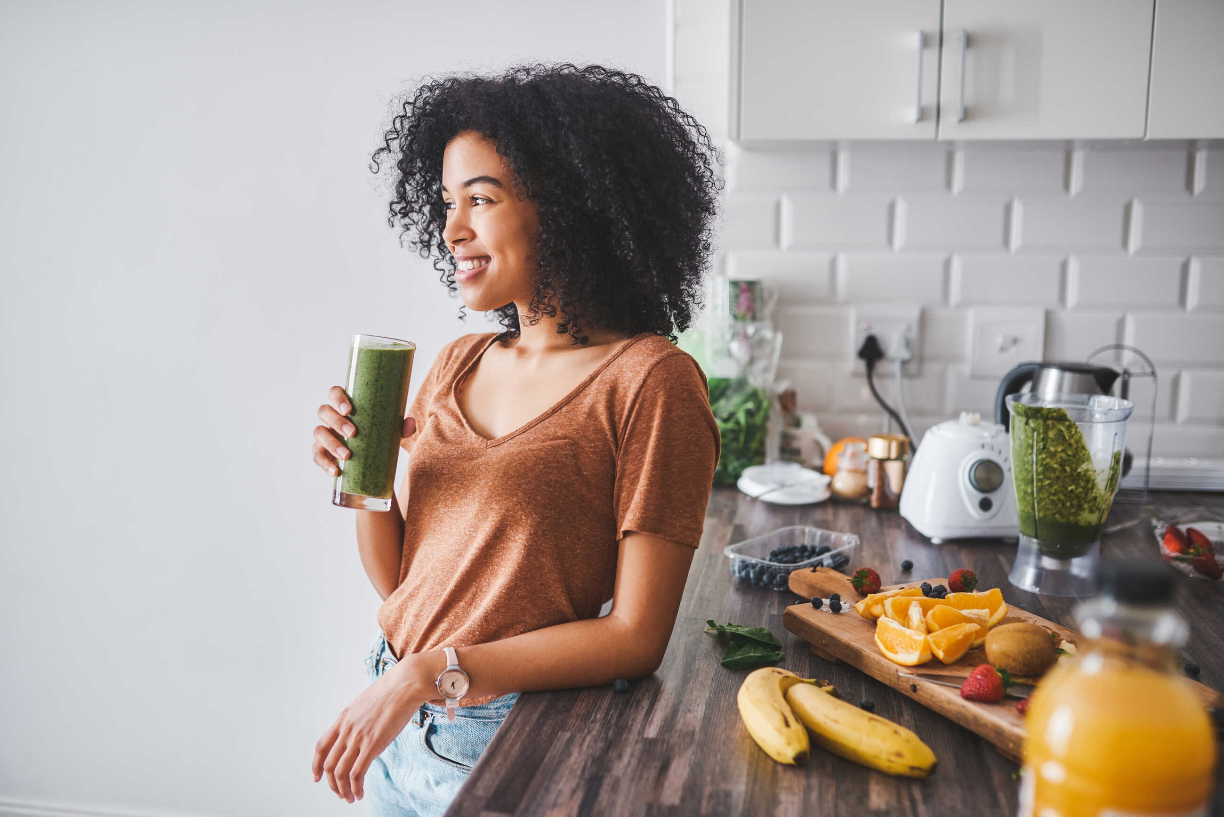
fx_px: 1190
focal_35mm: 35
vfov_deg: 37.9
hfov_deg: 54.4
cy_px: 408
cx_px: 612
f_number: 2
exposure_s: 1/320
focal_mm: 35
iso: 100
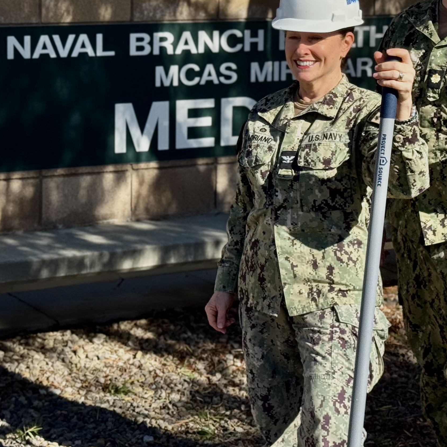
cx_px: 152
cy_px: 124
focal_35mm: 102
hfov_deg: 17.0
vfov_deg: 17.0
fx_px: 1490
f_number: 1.78
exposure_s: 1/4975
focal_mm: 6.76
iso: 64
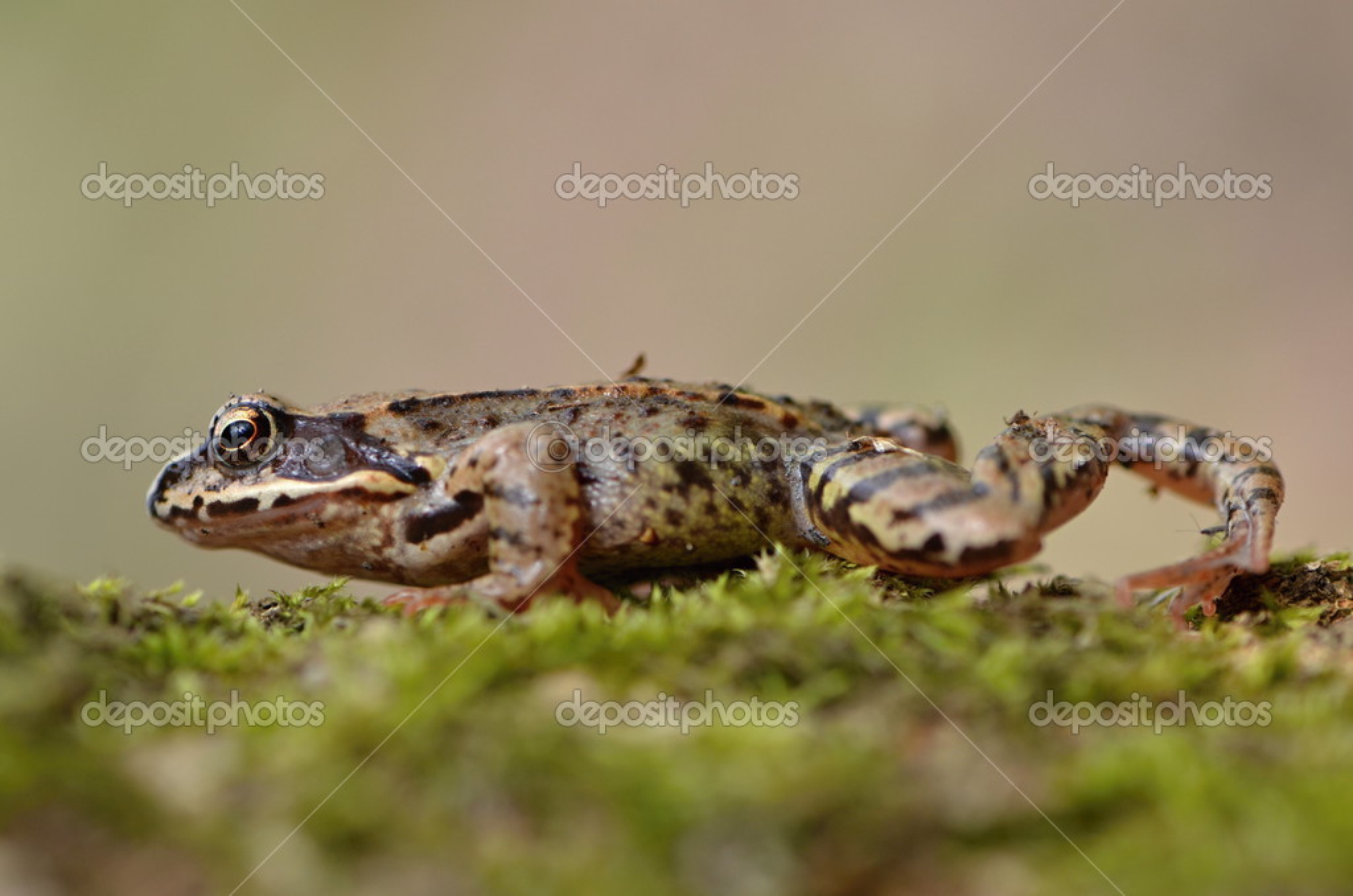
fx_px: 5906
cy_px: 448
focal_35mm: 158
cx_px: 676
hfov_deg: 13.1
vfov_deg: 8.7
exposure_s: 1/400
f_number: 5
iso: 400
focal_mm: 105
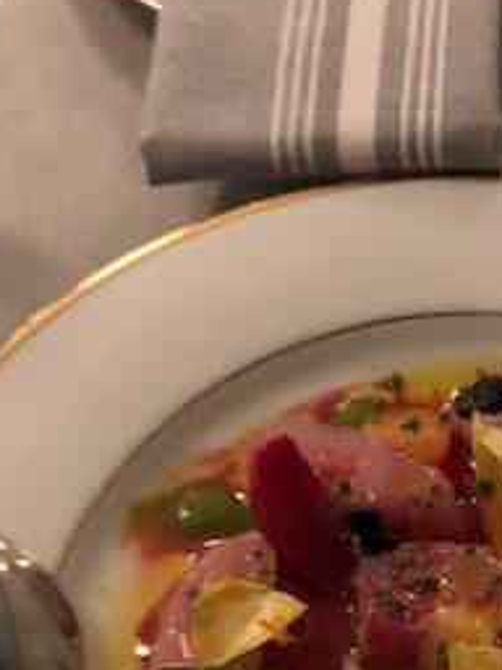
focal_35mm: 70
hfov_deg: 20.3
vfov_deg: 25.9
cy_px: 717
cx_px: 518
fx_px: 1354
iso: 125
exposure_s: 1/4
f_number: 1.8
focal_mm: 3.99
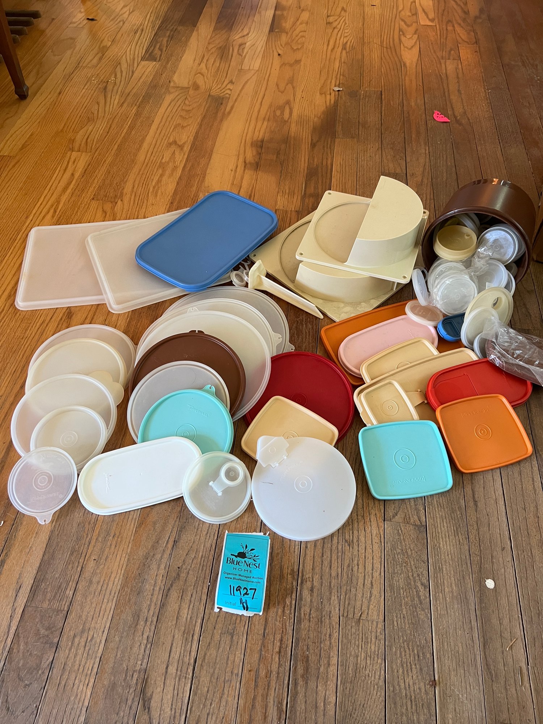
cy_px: 362
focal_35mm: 26
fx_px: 544
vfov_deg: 67.3
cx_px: 272
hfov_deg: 53.1
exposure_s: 1/60
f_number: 1.5
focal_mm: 5.7
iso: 200
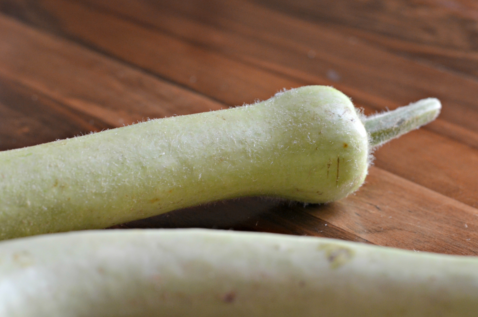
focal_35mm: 86
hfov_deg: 23.7
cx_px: 226
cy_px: 160
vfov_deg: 15.8
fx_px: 1140
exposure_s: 1/60
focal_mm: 50
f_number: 5
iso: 800
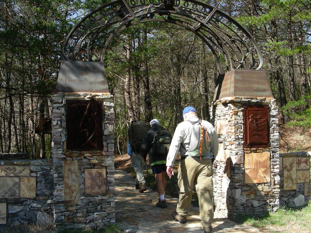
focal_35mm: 38
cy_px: 116
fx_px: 341
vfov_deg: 37.7
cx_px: 156
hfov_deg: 49.0
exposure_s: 1/113
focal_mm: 6.3
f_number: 4
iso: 50
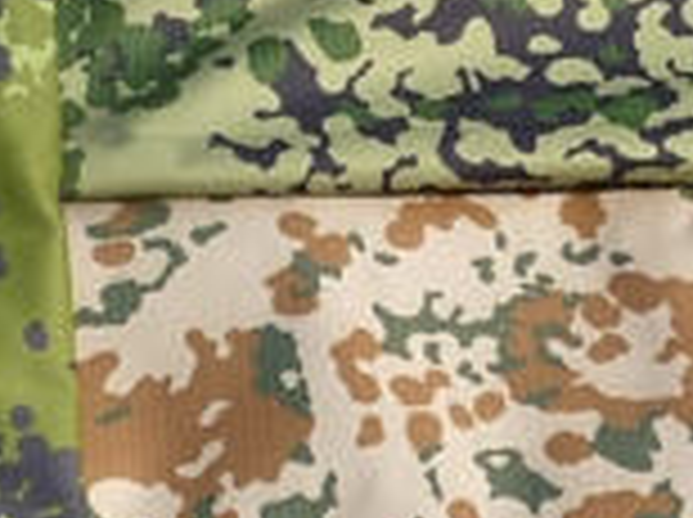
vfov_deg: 11.3
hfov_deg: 14.9
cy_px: 135
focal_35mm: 130
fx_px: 2599
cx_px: -50
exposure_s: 1/400
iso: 80
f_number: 4
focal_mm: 4.1
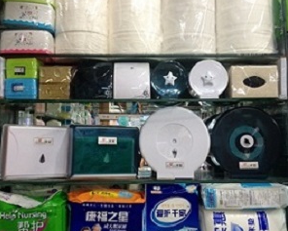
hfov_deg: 40.3
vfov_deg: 32.7
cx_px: 143
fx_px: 392
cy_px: 102
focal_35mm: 46
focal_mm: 4.28
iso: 80
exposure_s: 1/20
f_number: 2.4
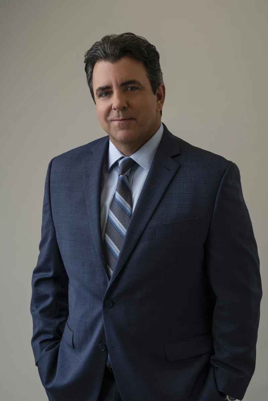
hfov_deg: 17.1
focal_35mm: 80
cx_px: 134
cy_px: 200
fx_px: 893
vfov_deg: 25.4
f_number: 8
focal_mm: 80
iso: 250
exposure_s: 1/125
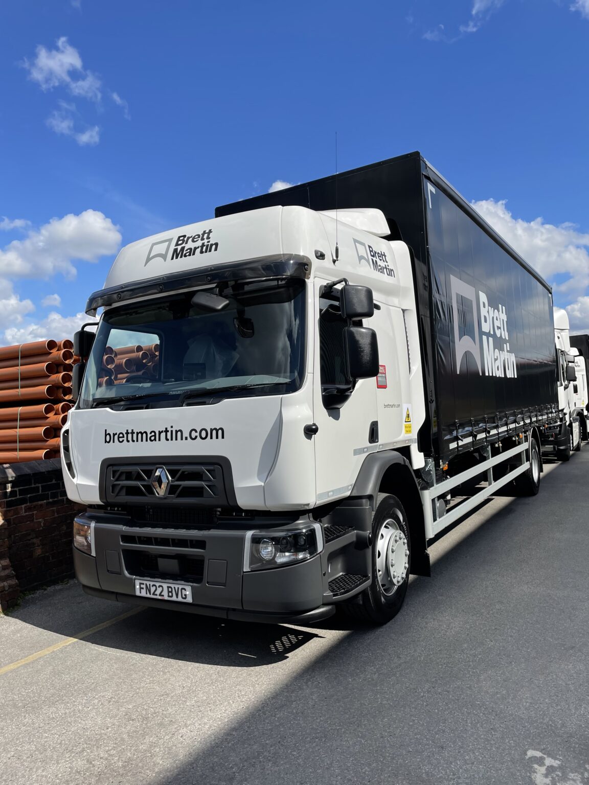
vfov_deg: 67.3
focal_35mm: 26
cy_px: 392
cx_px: 294
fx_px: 590
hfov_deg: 53.1
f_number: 1.6
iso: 32
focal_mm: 4.2
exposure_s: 1/4651
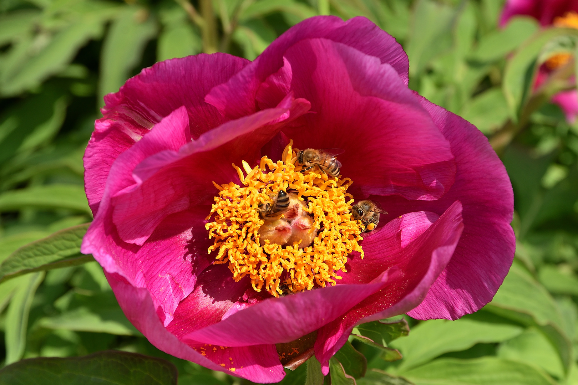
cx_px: 289
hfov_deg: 19.5
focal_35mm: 105
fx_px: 1686
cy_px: 192
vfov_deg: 13.0
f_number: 9
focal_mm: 70
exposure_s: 1/320
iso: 200
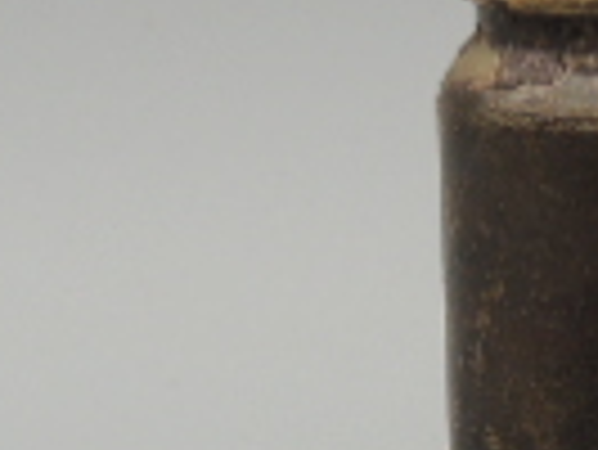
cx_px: 580
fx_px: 2749
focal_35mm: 159
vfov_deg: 9.2
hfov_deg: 12.3
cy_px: 621
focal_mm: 5.8
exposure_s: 1/80
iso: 100
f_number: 3.2
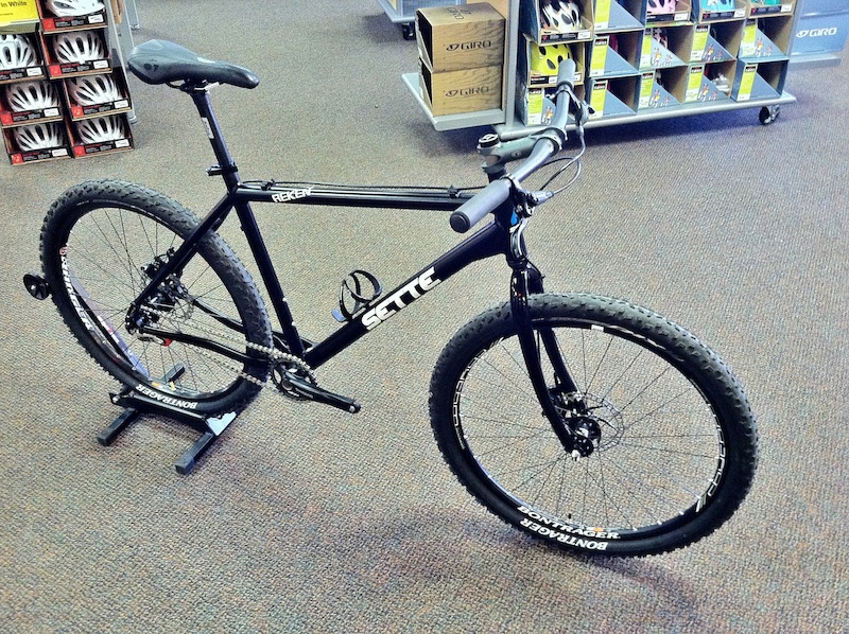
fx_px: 857
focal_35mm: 35
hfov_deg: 52.7
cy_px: 317
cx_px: 424
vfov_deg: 40.6
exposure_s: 1/15
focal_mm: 3.85
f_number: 2.8
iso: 320
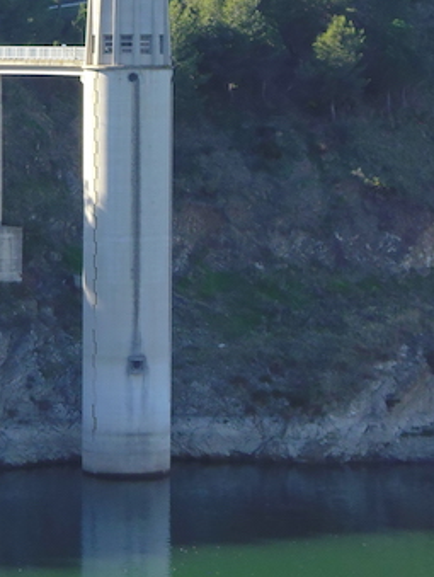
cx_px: 60
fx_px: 3020
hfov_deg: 8.2
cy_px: 172
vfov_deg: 10.9
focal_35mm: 181
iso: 160
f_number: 5.3
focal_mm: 14.3
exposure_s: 1/160
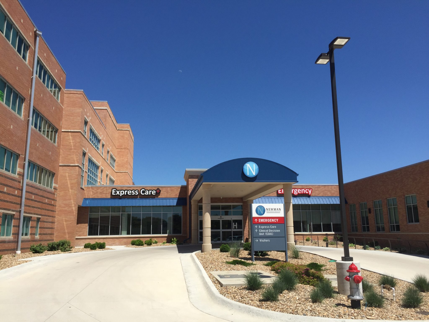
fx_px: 359
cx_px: 214
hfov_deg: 61.7
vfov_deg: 48.2
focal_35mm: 29
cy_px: 161
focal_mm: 4.15
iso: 32
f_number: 2.2
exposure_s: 1/3300
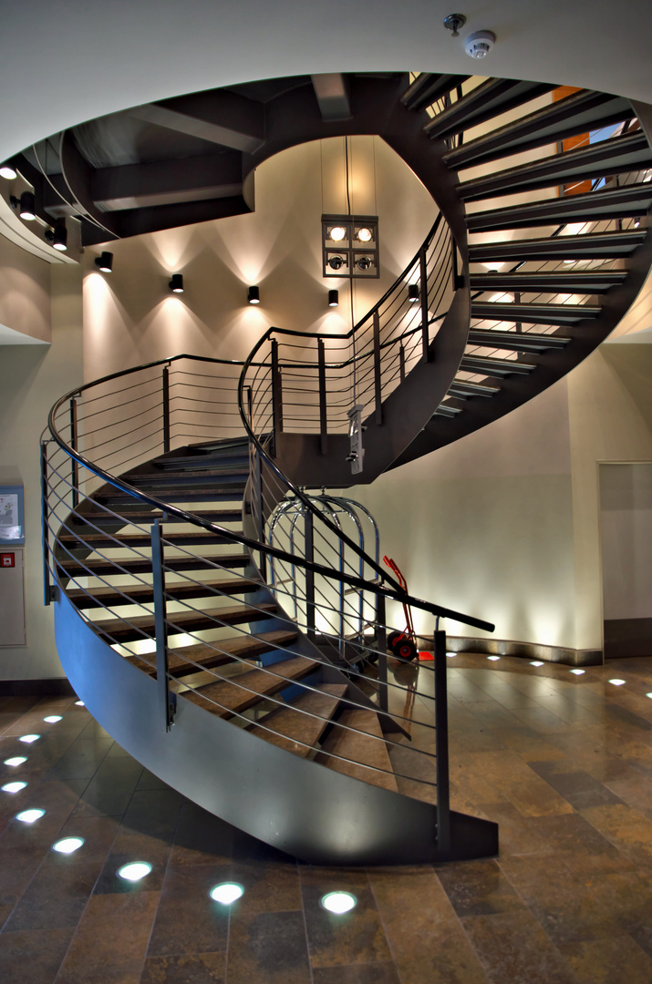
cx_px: 326
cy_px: 492
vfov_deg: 73.9
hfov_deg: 52.9
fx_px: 655
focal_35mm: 24
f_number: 4
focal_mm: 16
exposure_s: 1/15
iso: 800
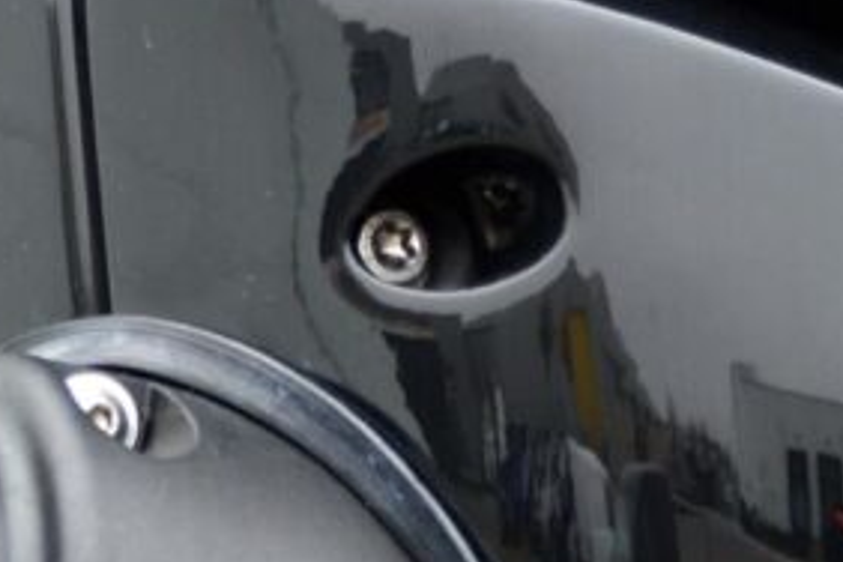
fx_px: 15711
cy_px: -120
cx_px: 1199
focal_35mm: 671
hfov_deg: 3.1
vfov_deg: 2.0
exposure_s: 1/80
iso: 640
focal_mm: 82
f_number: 5.6
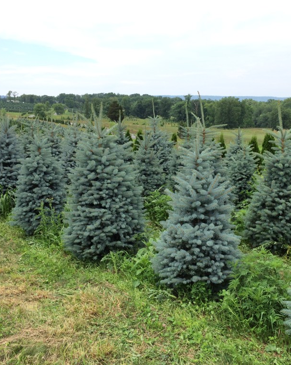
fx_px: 409
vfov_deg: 47.9
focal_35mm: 38
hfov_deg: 39.0
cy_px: 182
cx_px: 169
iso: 32
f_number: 2.2
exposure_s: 1/1001
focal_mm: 4.15
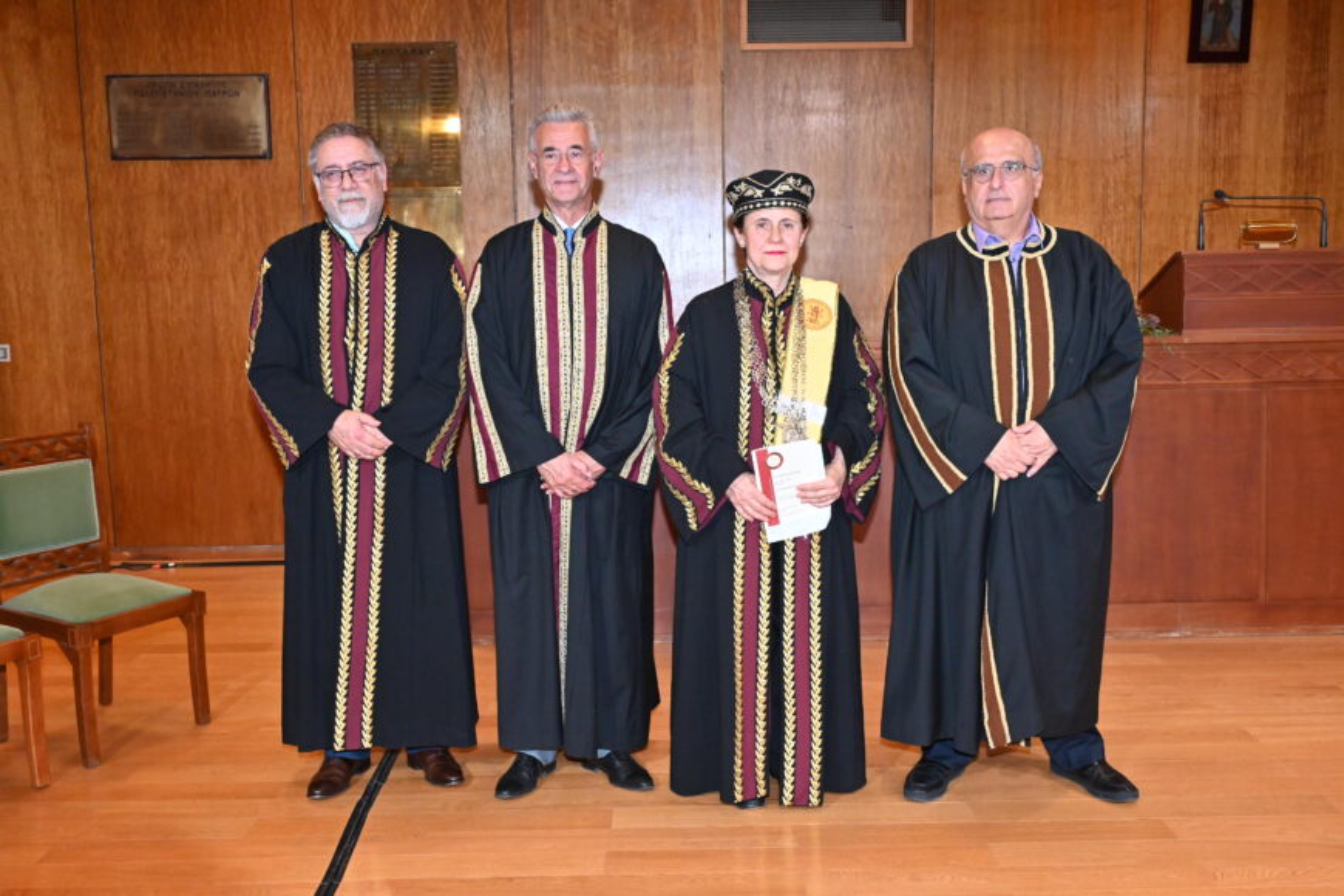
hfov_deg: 55.1
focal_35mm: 34
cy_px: 448
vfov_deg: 38.4
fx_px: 1288
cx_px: 672
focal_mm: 34.5
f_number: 6.3
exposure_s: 1/200
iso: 5000
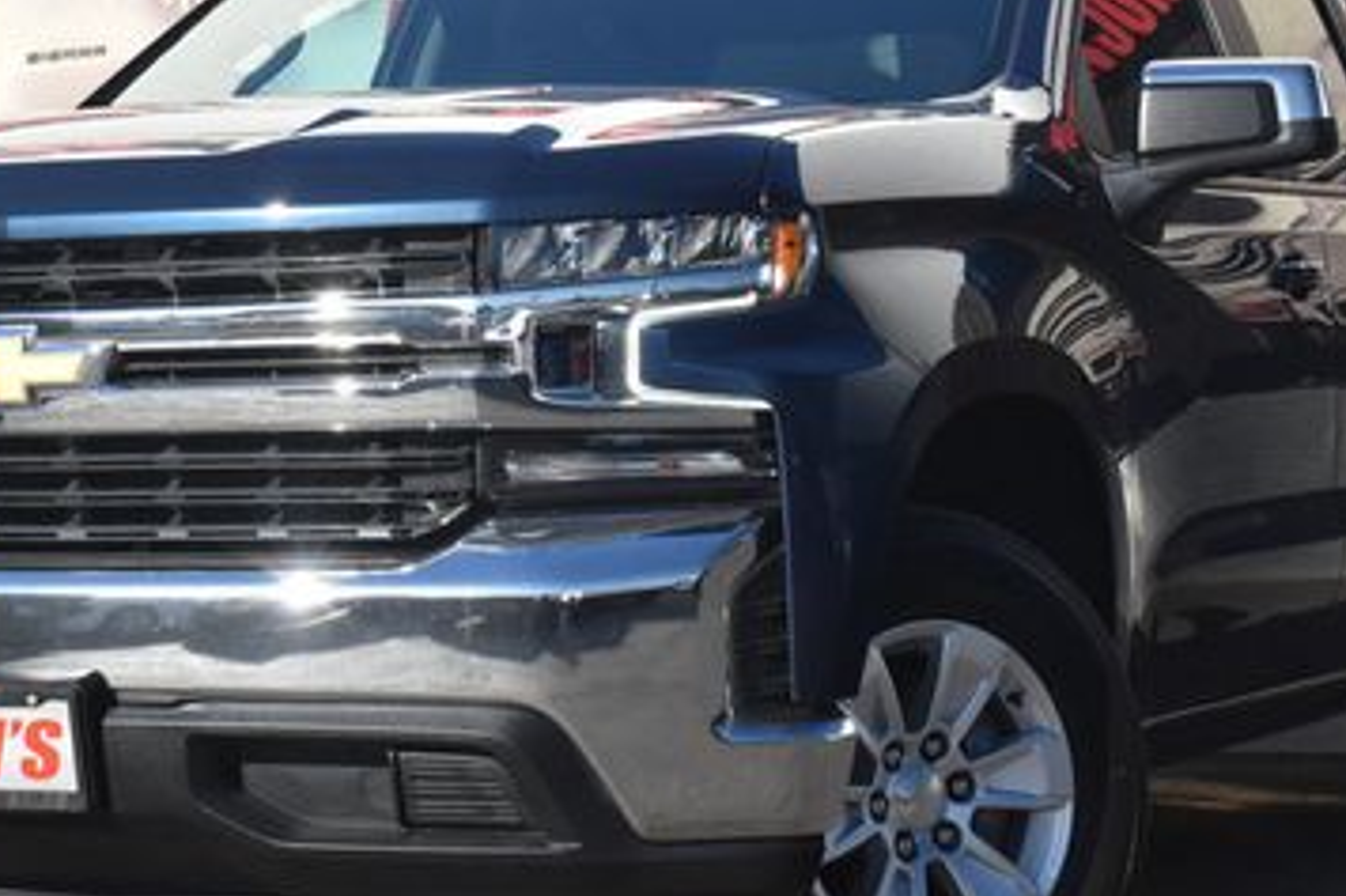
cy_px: 259
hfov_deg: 18.9
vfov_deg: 12.6
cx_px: 613
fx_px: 4036
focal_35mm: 108
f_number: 10
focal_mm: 40
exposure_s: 1/400
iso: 800
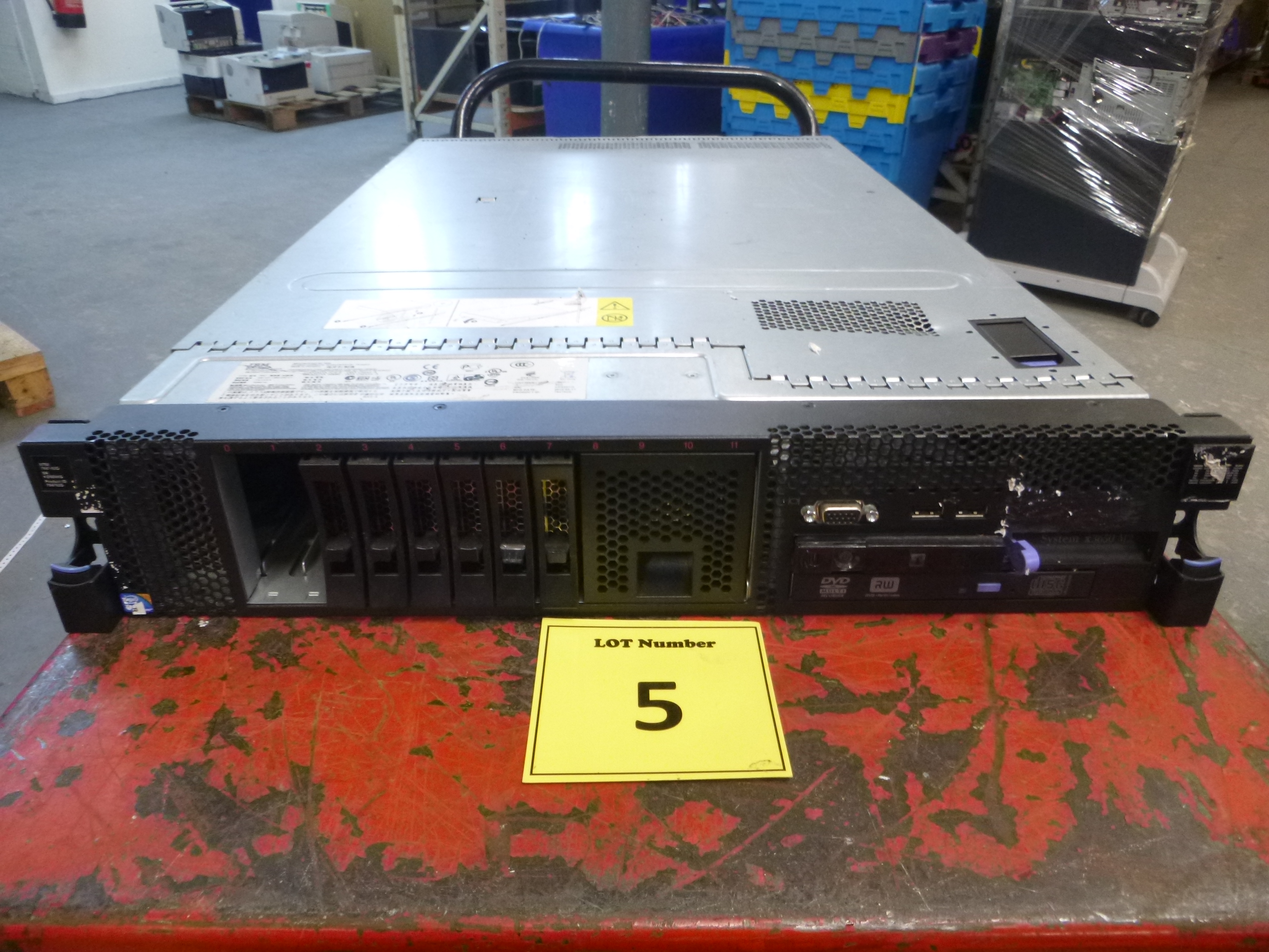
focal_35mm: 25
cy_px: 476
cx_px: 634
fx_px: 916
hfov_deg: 69.4
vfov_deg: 54.9
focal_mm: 4.5
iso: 400
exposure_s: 1/10
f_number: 3.9
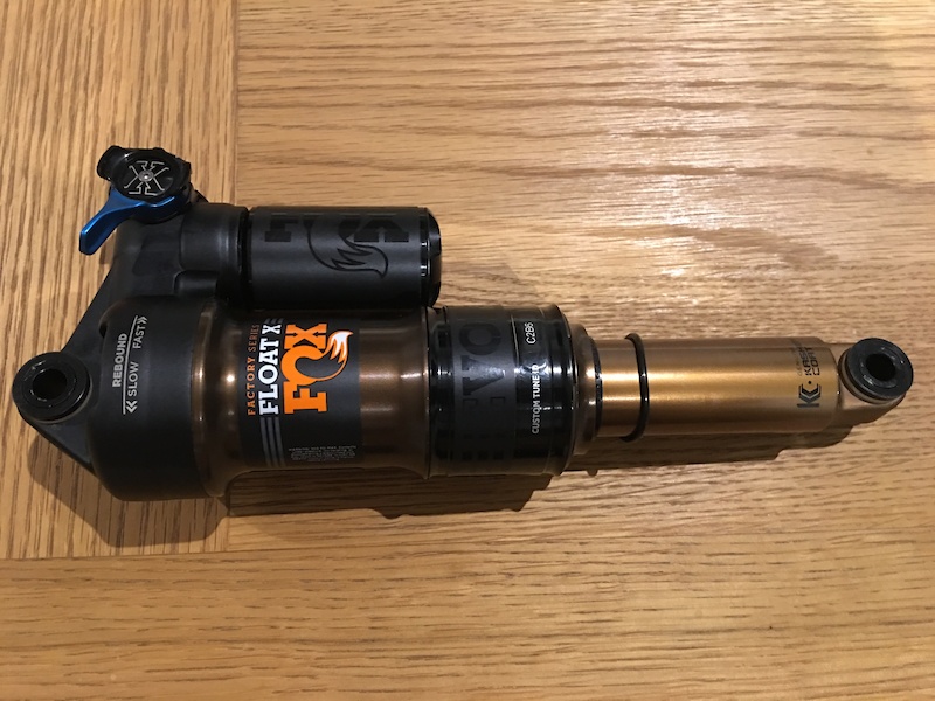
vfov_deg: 48.2
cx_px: 468
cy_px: 350
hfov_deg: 61.7
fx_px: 783
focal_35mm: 29
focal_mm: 4.15
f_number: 2.2
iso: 100
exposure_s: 1/4
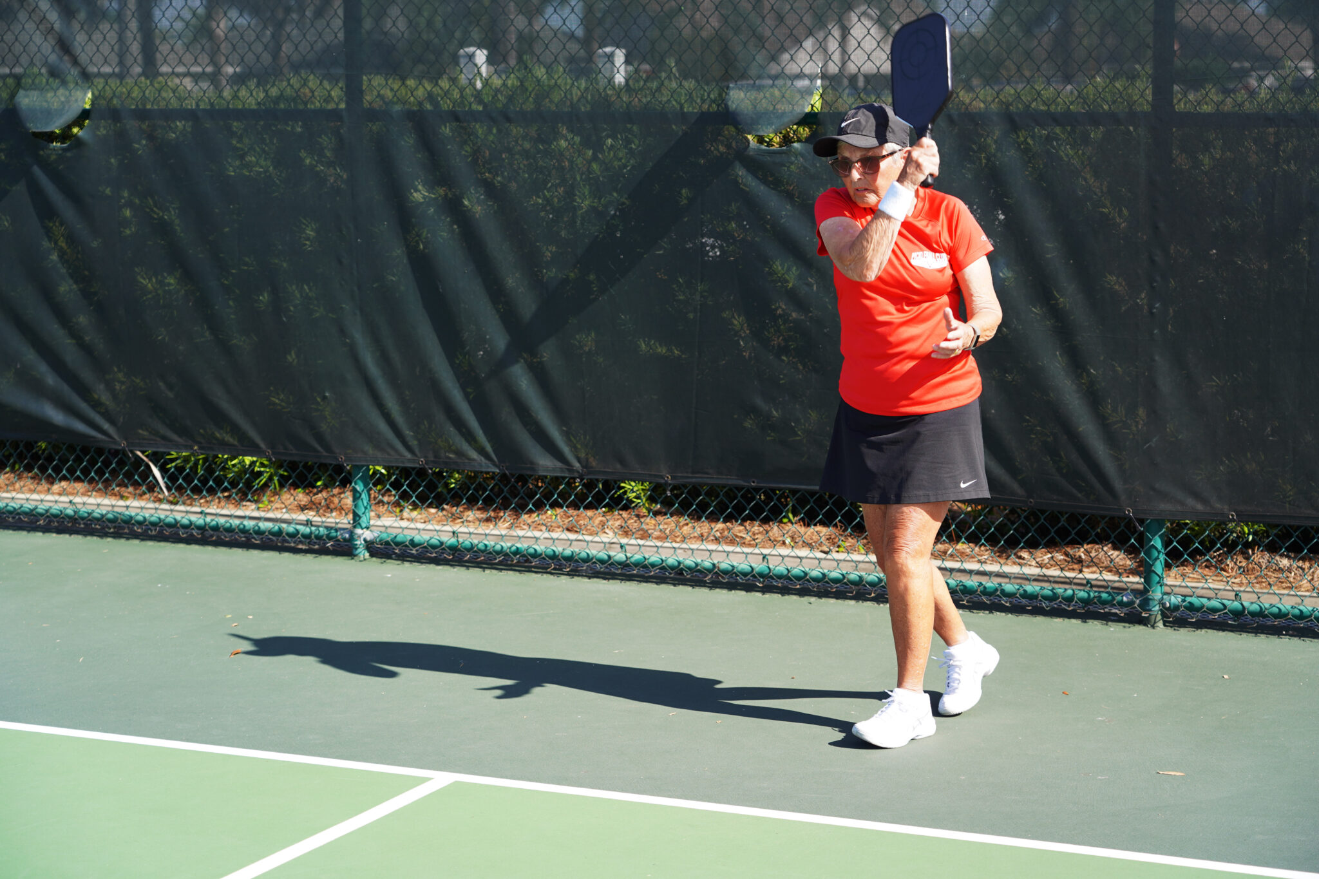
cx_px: 660
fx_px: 2564
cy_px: 440
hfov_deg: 28.8
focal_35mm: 70
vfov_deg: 19.5
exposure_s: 1/320
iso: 100
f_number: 4.5
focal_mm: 70
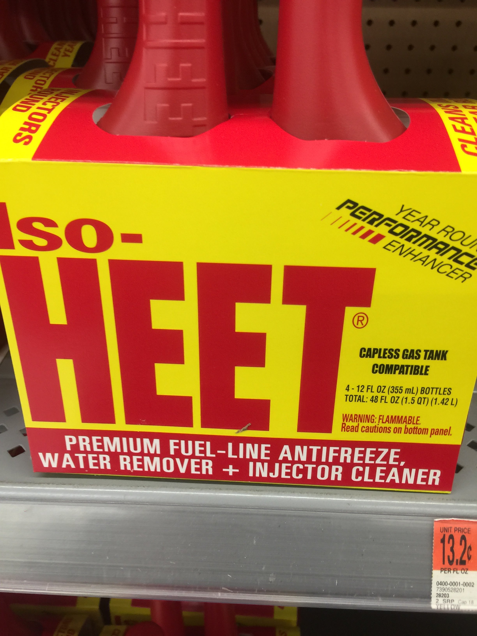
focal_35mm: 29
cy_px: 318
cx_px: 238
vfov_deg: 61.7
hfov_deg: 48.2
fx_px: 533
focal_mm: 4.15
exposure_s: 1/15
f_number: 2.2
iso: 50
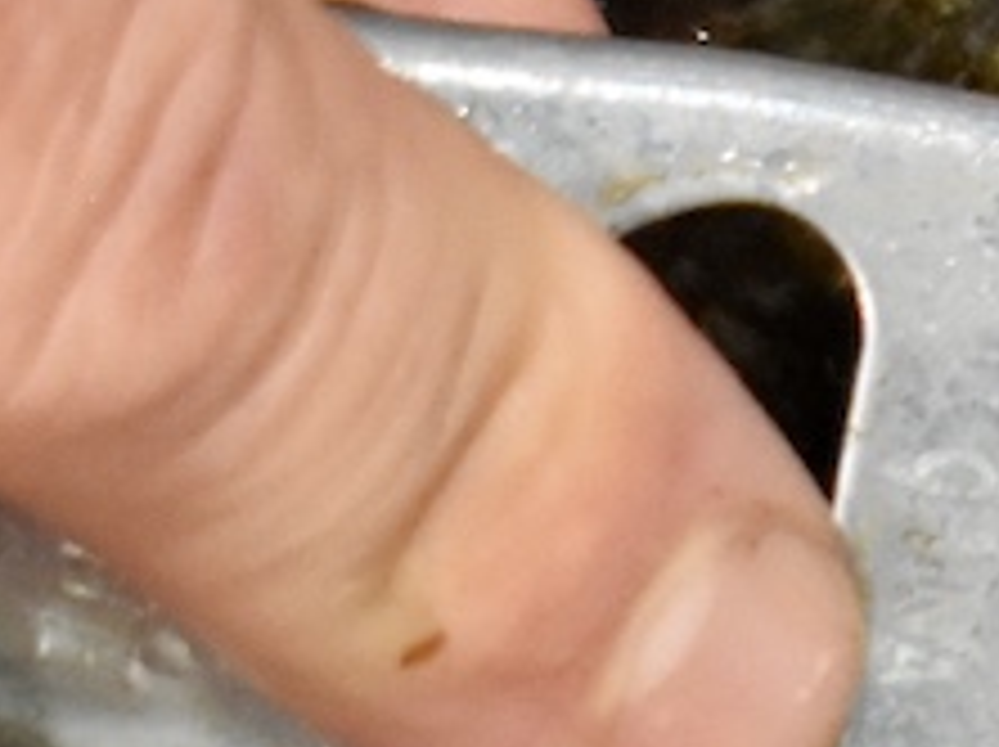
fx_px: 14385
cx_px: 2556
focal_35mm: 499
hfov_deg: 3.9
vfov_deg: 3.0
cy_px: 1472
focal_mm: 40
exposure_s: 1/40
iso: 3200
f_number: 5
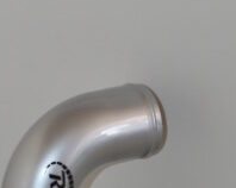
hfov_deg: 12.1
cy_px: 212
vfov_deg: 9.5
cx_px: 124
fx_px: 1116
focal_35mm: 160
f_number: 5
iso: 1400
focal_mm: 36
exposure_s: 1/60
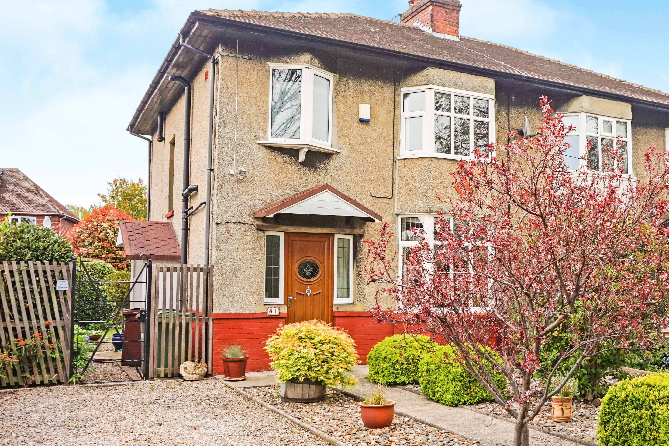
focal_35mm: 37
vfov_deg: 35.9
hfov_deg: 51.2
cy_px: 239
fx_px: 687
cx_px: 432
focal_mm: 16
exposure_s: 1/80
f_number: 9
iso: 100
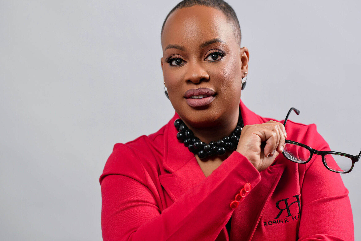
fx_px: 1233
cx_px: 214
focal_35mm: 123
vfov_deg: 11.1
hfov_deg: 16.6
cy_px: 106
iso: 250
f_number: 4
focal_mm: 103
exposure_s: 1/200
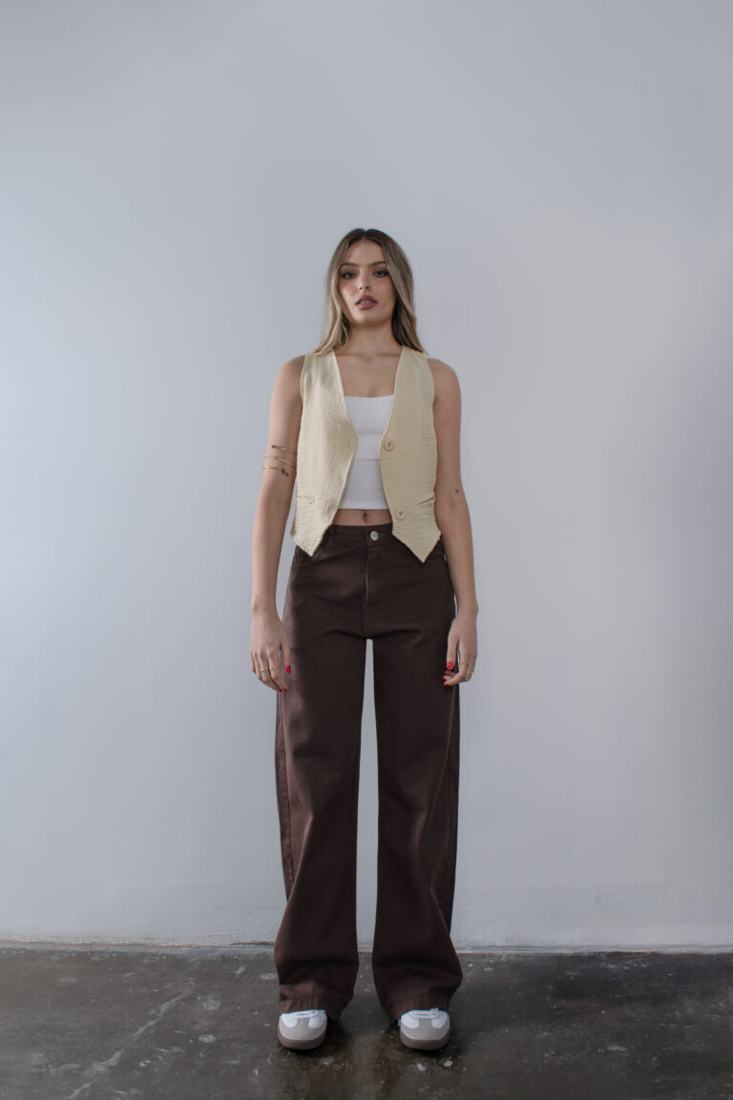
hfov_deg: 47.9
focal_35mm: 27
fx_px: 825
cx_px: 366
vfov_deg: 67.4
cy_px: 550
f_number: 6.7
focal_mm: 18
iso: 100
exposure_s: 1/125
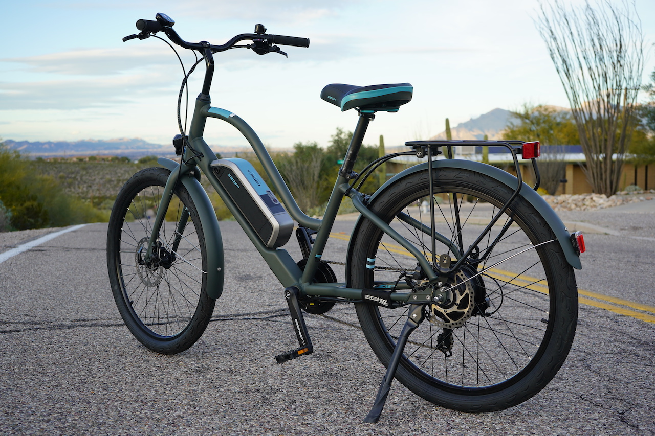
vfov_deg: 31.2
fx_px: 782
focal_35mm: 43
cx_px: 328
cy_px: 218
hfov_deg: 45.4
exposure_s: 1/80
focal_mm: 43
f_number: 5.6
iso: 100
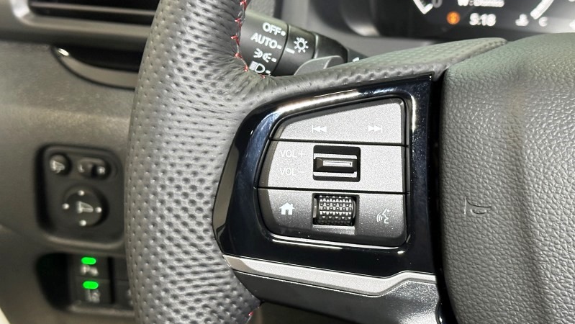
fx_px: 1022
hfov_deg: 31.4
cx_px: 322
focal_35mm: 67
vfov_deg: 18.0
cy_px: 173
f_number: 1.78
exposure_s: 1/30
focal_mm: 6.86
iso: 500
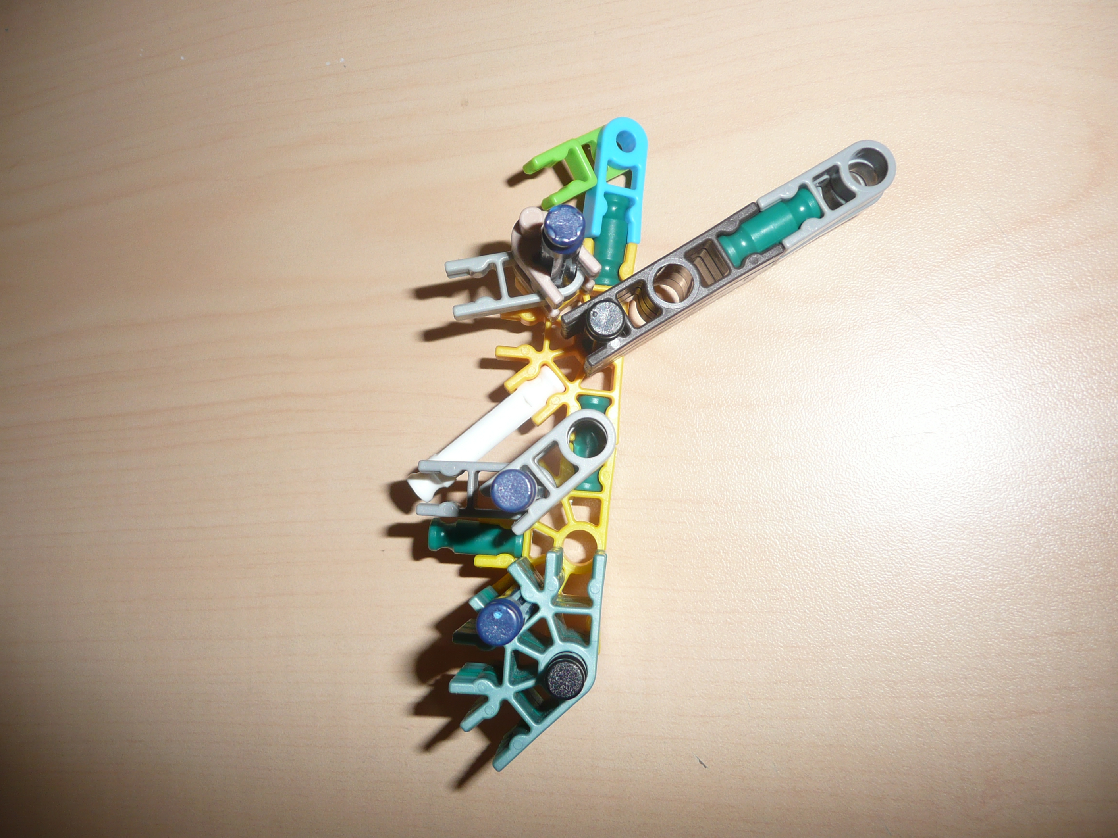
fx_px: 904
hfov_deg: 63.4
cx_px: 559
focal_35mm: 28
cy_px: 419
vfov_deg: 49.7
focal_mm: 4.6
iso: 100
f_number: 3.3
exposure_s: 1/30
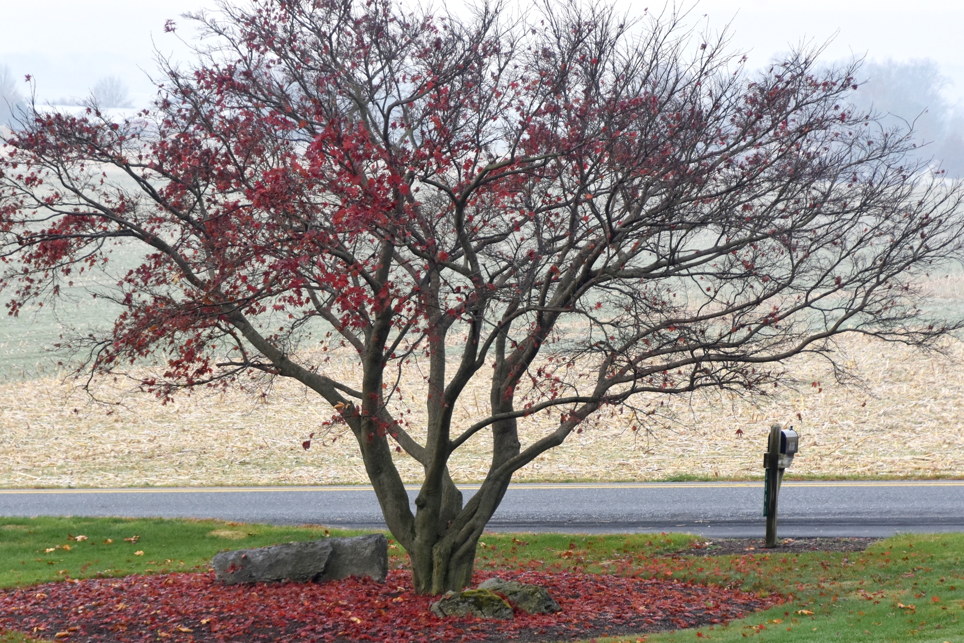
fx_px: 3454
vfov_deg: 10.6
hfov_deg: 15.9
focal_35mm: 129
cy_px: 322
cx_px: 482
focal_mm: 86
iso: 640
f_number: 8
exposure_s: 1/500
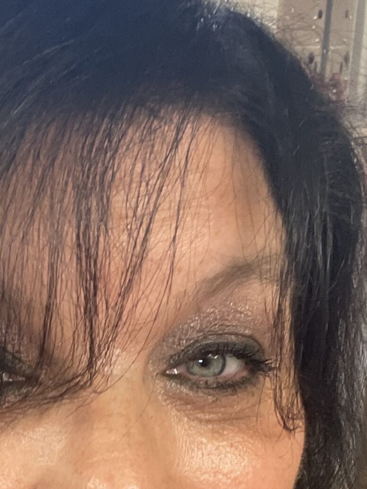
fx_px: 1046
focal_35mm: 74
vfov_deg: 25.1
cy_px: 488
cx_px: 68
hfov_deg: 19.7
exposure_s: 1/60
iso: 160
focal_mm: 2.71
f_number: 2.2
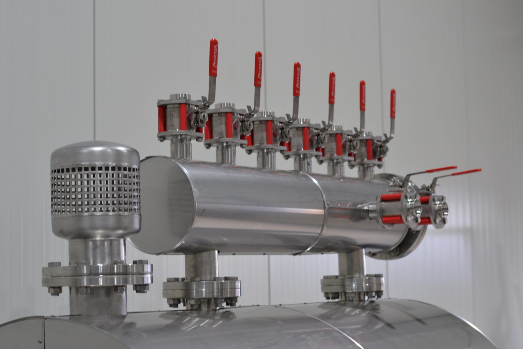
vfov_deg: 18.2
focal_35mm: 75
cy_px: 174
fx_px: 1089
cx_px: 262
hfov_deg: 27.0
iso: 400
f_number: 4
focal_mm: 50
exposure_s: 1/60
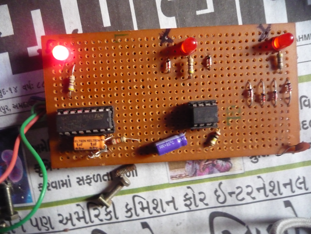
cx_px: 156
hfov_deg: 60.0
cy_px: 117
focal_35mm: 30
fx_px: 270
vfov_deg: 46.8
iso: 800
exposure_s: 1/15
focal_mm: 5.2
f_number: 3.3
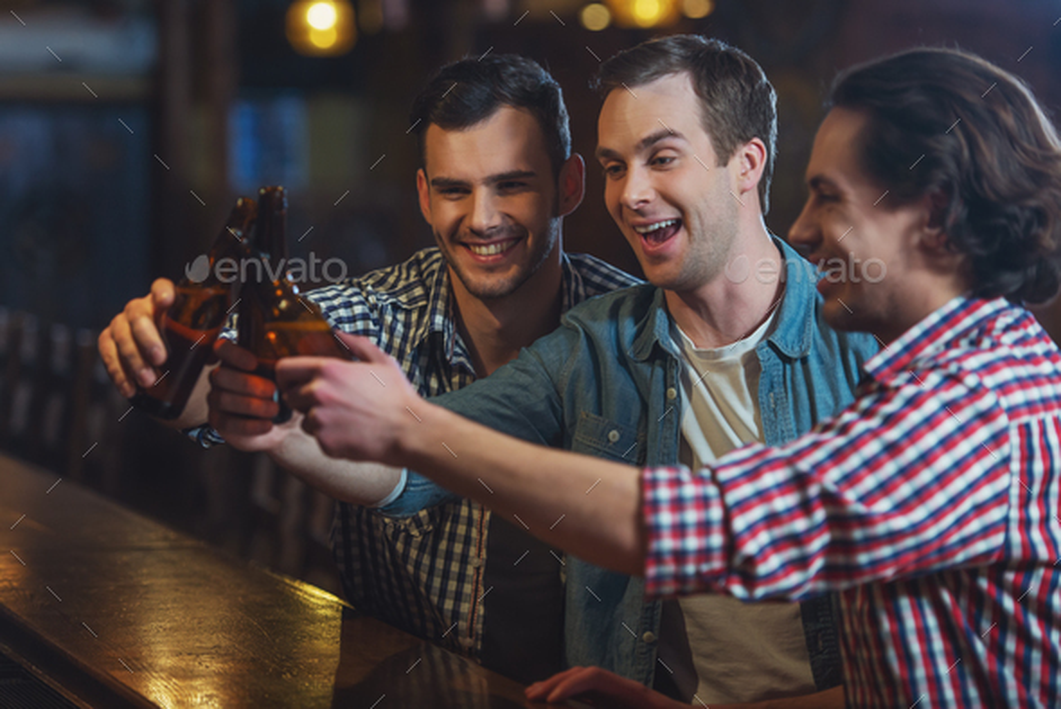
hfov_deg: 16.4
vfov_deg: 11.0
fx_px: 3686
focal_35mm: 125
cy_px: 354
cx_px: 530
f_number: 2.8
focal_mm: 125
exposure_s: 1/200
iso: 400
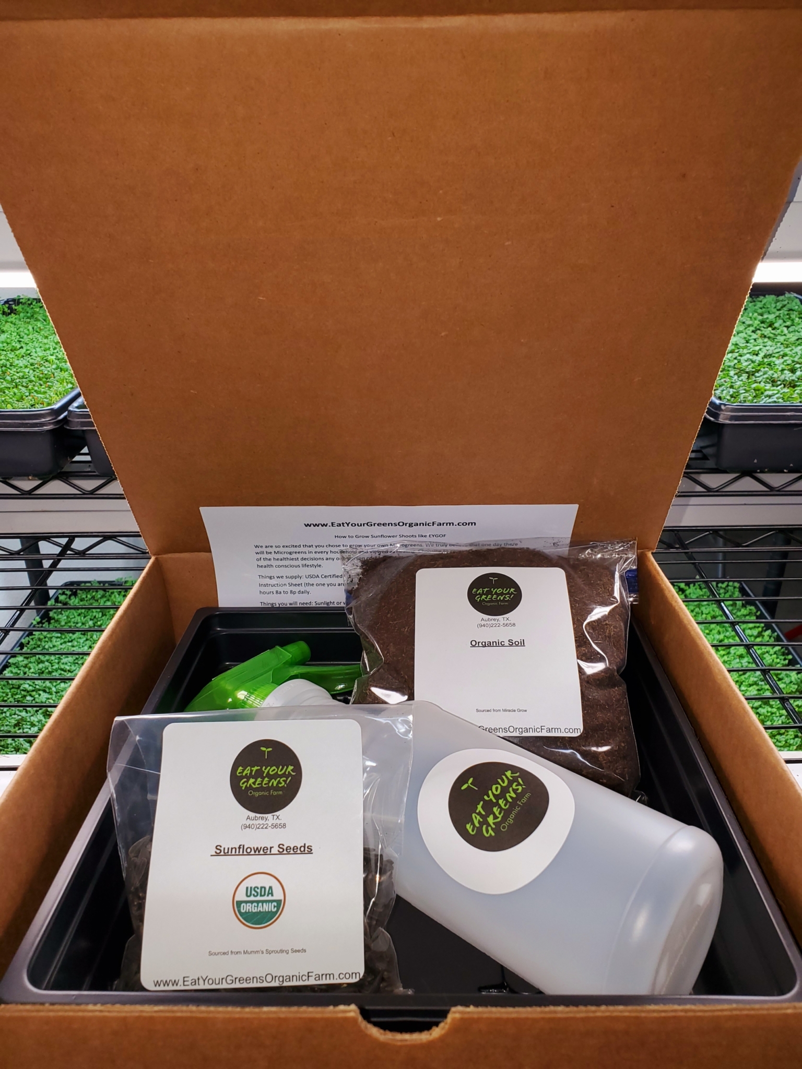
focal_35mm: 26
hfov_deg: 53.1
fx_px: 803
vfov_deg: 67.3
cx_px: 401
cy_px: 534
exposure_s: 1/120
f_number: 2.4
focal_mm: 4.3
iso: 64
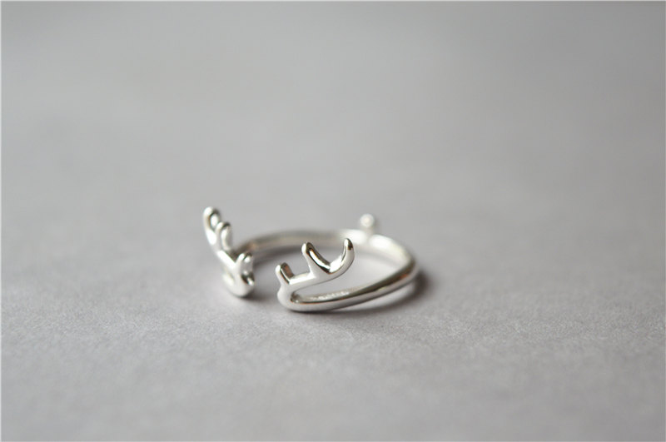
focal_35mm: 75
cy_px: 221
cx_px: 333
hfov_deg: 27.0
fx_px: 1386
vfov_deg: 18.1
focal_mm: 50
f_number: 5.6
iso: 400
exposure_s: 1/60
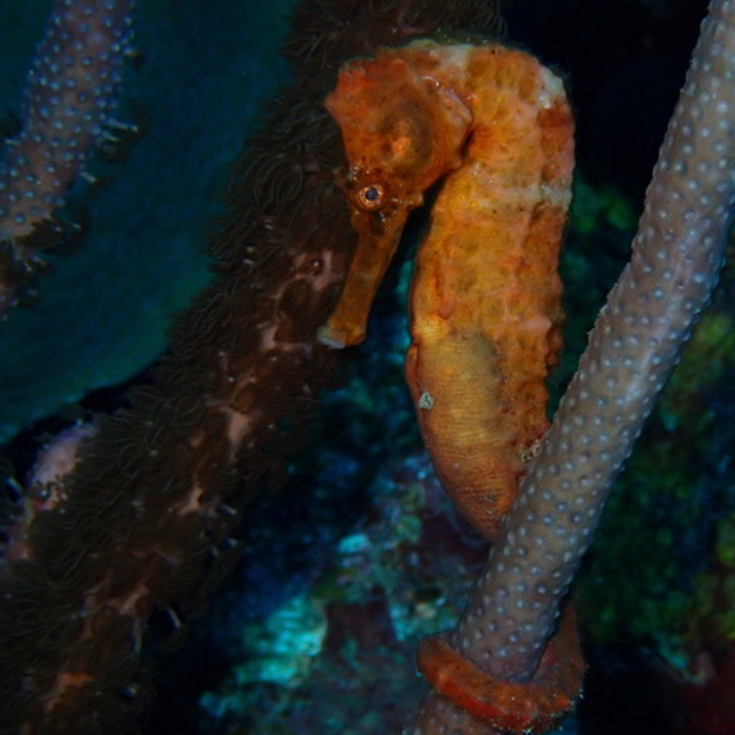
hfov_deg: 13.5
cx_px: 514
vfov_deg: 13.5
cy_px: 398
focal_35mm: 129
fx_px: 3099
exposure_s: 1/200
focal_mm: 18
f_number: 6.3
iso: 250
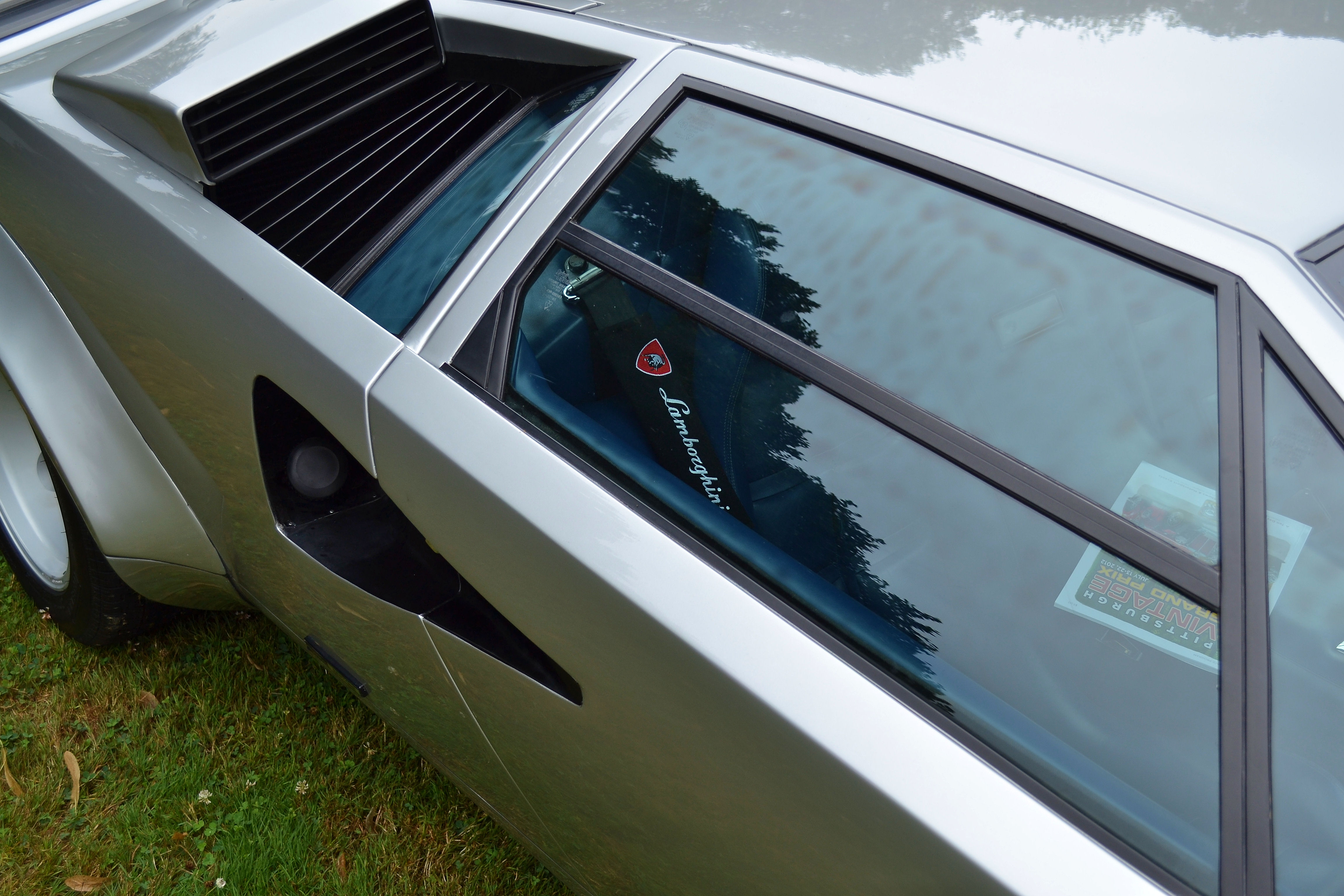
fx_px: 1456
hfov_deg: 49.6
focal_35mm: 39
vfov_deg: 34.2
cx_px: 672
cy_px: 448
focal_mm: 26
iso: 100
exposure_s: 1/60
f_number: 5.6
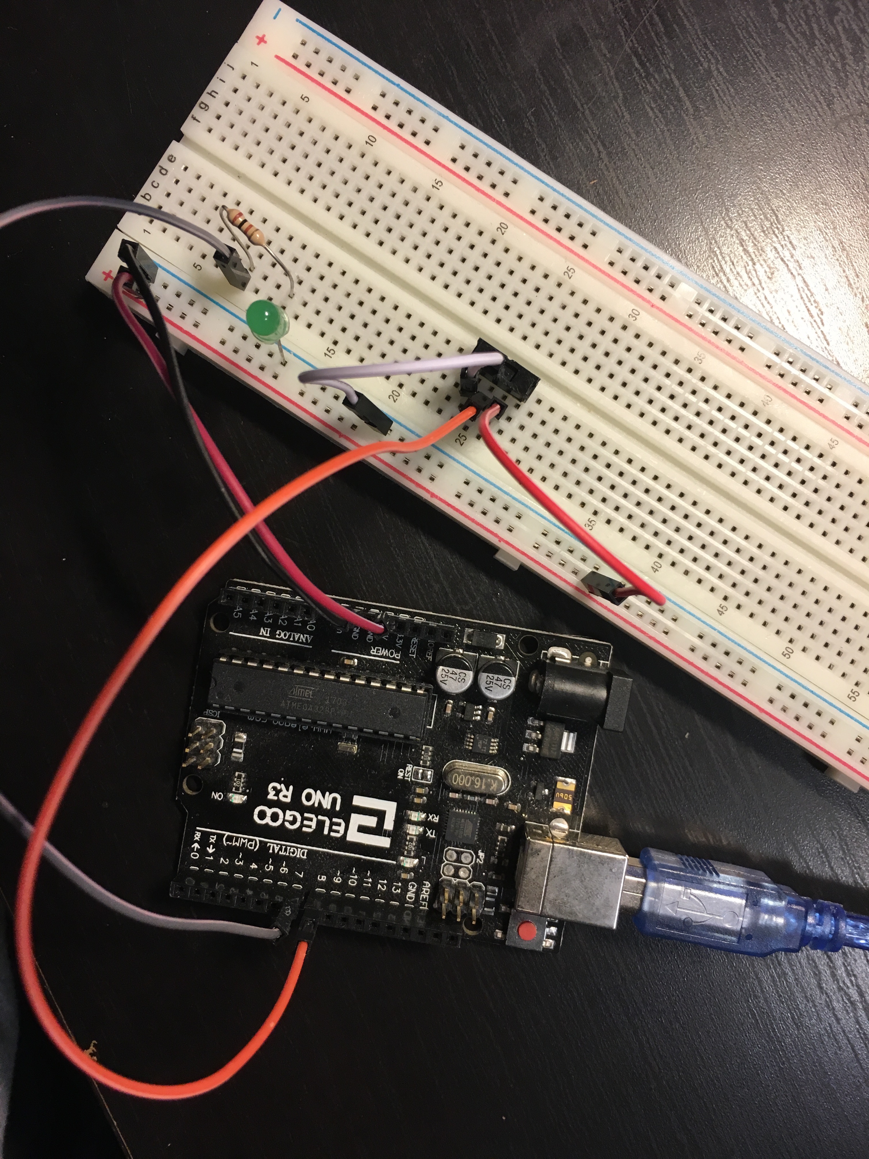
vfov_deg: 61.7
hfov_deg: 48.2
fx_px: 971
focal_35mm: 29
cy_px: 580
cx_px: 434
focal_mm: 4.15
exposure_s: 1/30
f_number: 2.2
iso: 80
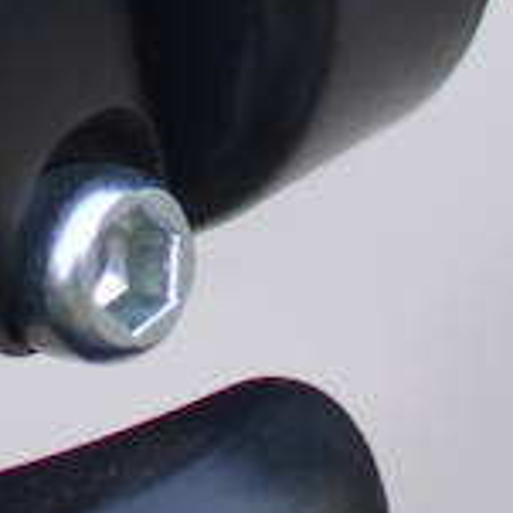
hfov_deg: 4.2
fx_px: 6923
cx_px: 37
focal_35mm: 413
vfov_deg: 4.2
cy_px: -287
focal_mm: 35
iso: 160
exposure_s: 1/60
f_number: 1.8
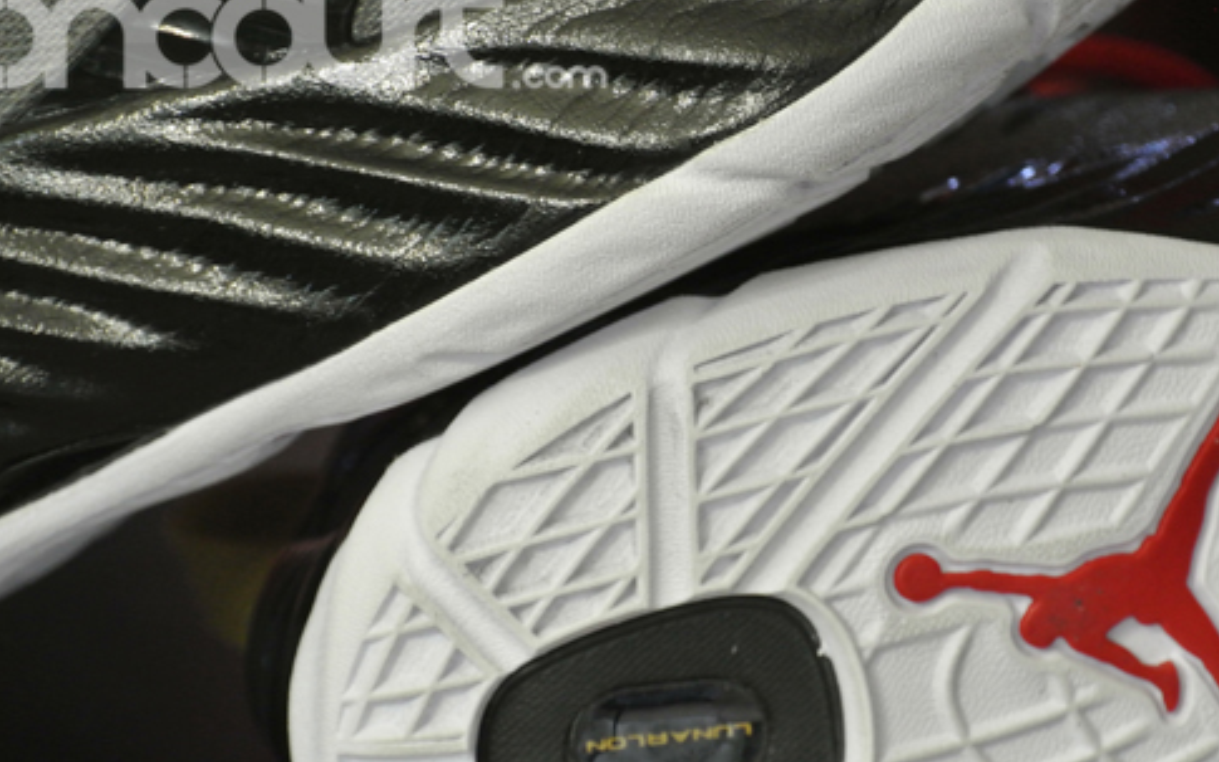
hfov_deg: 8.3
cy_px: 415
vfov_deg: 5.2
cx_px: 684
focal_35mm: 254
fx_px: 8437
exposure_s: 1/30
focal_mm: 77.1
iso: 800
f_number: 4.8
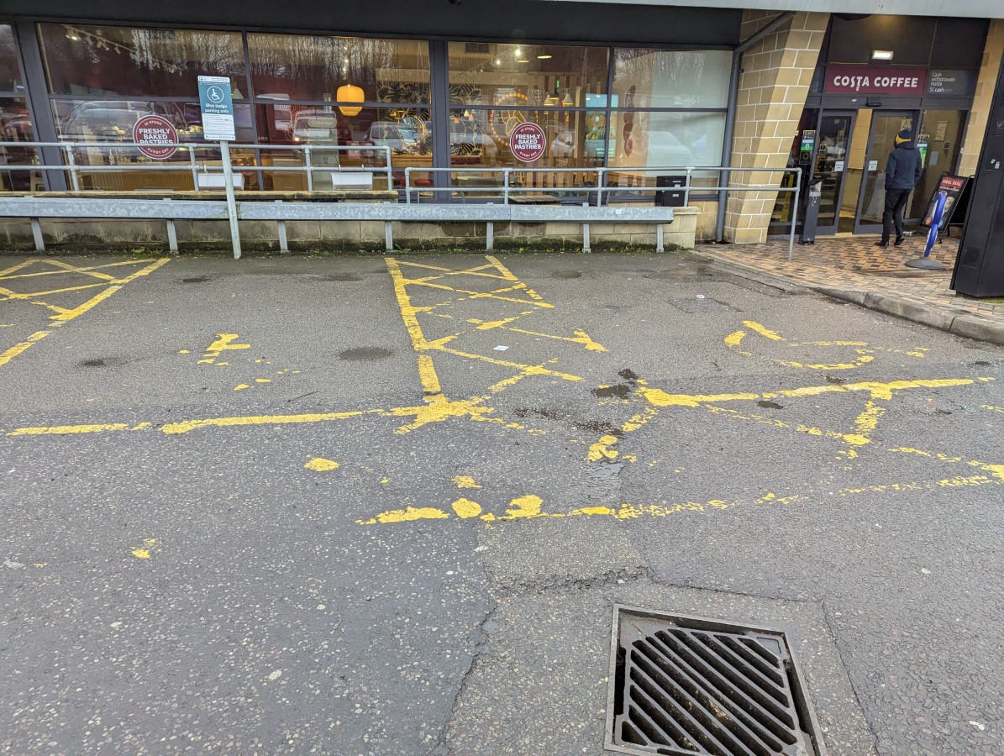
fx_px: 697
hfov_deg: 71.5
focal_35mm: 24
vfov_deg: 56.9
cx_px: 502
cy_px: 378
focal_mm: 6.81
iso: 668
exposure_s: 1/740
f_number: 1.85
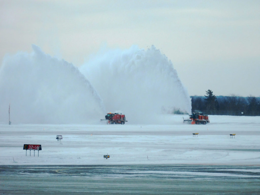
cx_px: 130
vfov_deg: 3.7
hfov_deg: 5.0
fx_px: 3004
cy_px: 98
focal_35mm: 400
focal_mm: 71.4
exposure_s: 1/640
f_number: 6.2
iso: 125
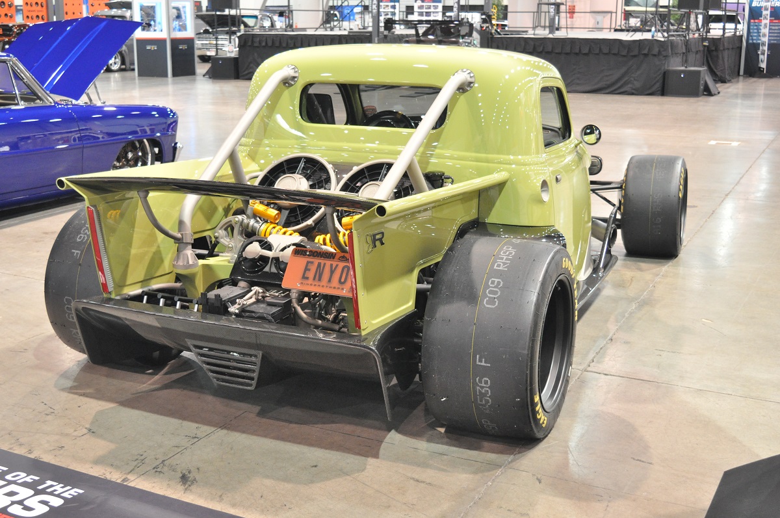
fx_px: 974
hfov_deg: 43.7
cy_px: 259
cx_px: 390
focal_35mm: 45
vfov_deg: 29.8
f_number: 5
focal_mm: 30
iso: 1600
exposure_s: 1/6
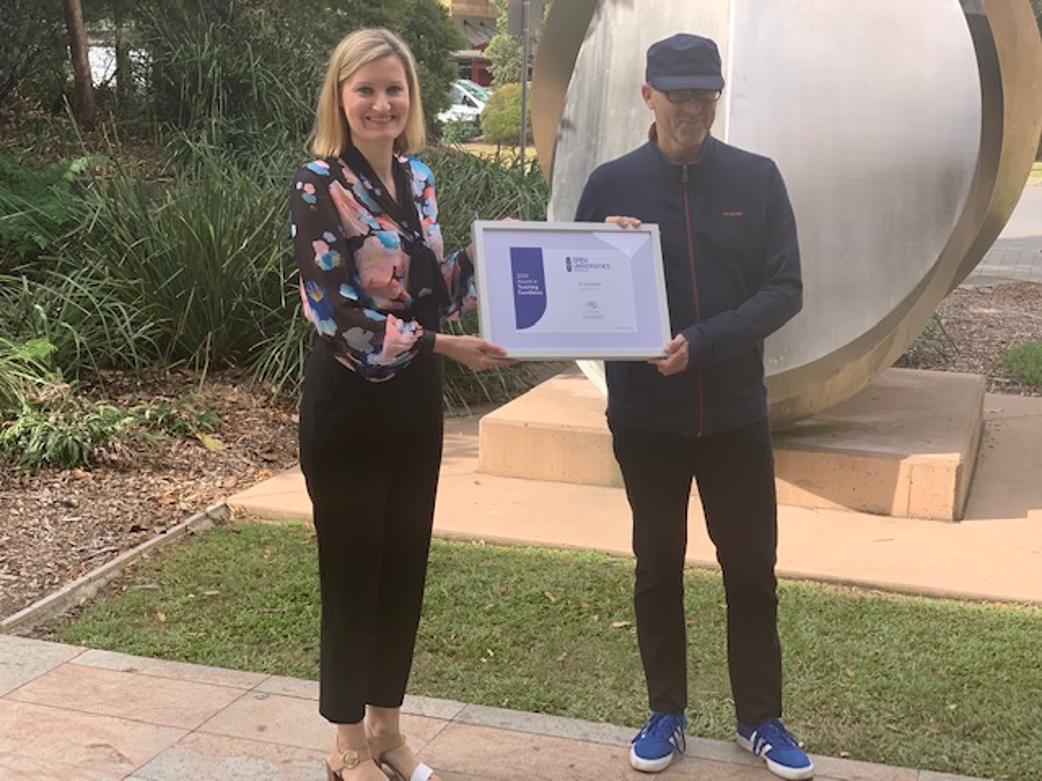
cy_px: 390
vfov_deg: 28.0
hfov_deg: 36.8
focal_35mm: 52
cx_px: 521
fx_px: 1565
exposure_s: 1/256
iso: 16
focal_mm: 6
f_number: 2.4
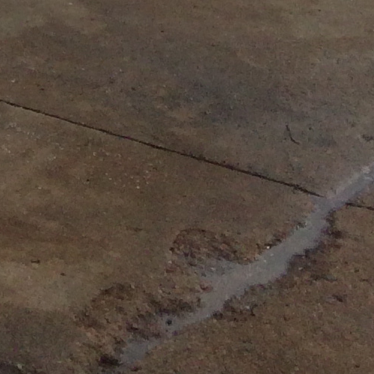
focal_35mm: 173
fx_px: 2115
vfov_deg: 8.2
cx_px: -369
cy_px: -830
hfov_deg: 9.5
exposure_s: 1/2933
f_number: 2.2
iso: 32
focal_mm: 4.12
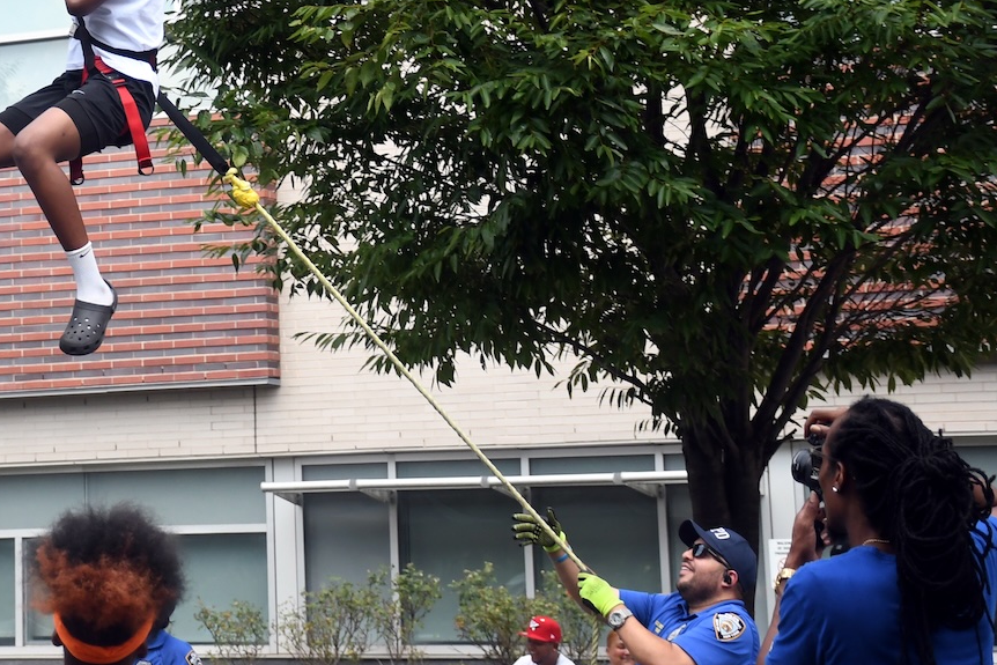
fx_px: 3296
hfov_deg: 17.0
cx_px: 179
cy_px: 17
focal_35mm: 119
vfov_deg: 11.4
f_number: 4.2
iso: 640
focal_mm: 38
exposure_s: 1/1000
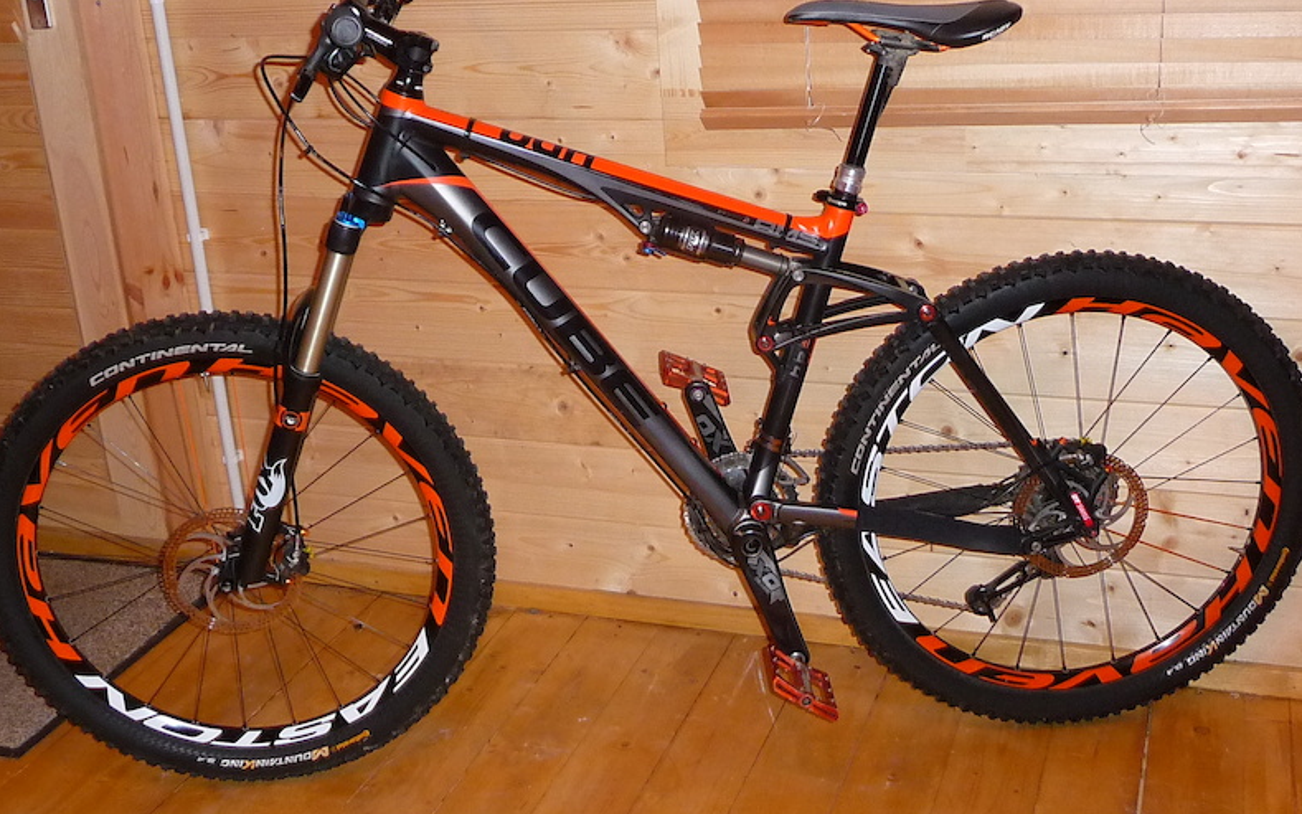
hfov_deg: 46.2
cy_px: 390
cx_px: 650
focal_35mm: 43
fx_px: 1526
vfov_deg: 29.9
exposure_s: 1/30
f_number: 3.3
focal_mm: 4.7
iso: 250
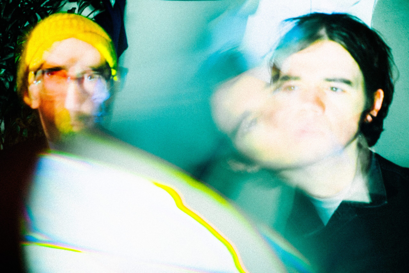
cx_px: 204
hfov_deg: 36.2
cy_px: 136
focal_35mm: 55
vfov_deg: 24.6
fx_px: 625
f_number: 4
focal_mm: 55
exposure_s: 1.3
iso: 100
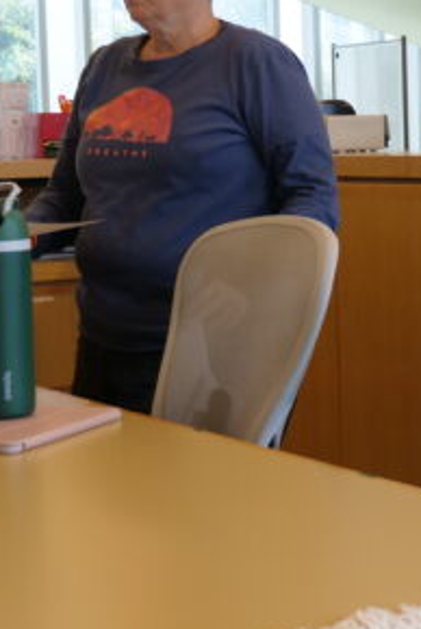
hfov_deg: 15.3
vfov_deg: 23.1
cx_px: 419
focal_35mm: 88
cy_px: 256
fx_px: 1540
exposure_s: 1/80
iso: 200
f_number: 2.8
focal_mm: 12
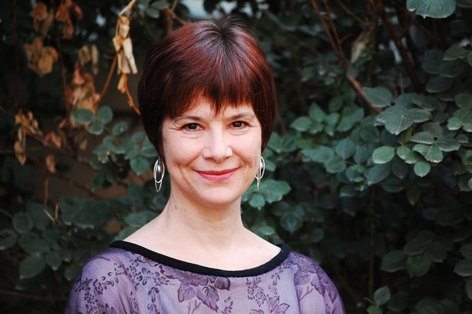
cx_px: 236
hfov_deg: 11.2
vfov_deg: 7.5
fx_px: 2398
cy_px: 157
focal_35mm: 183
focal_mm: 122
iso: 800
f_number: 5
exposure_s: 1/200
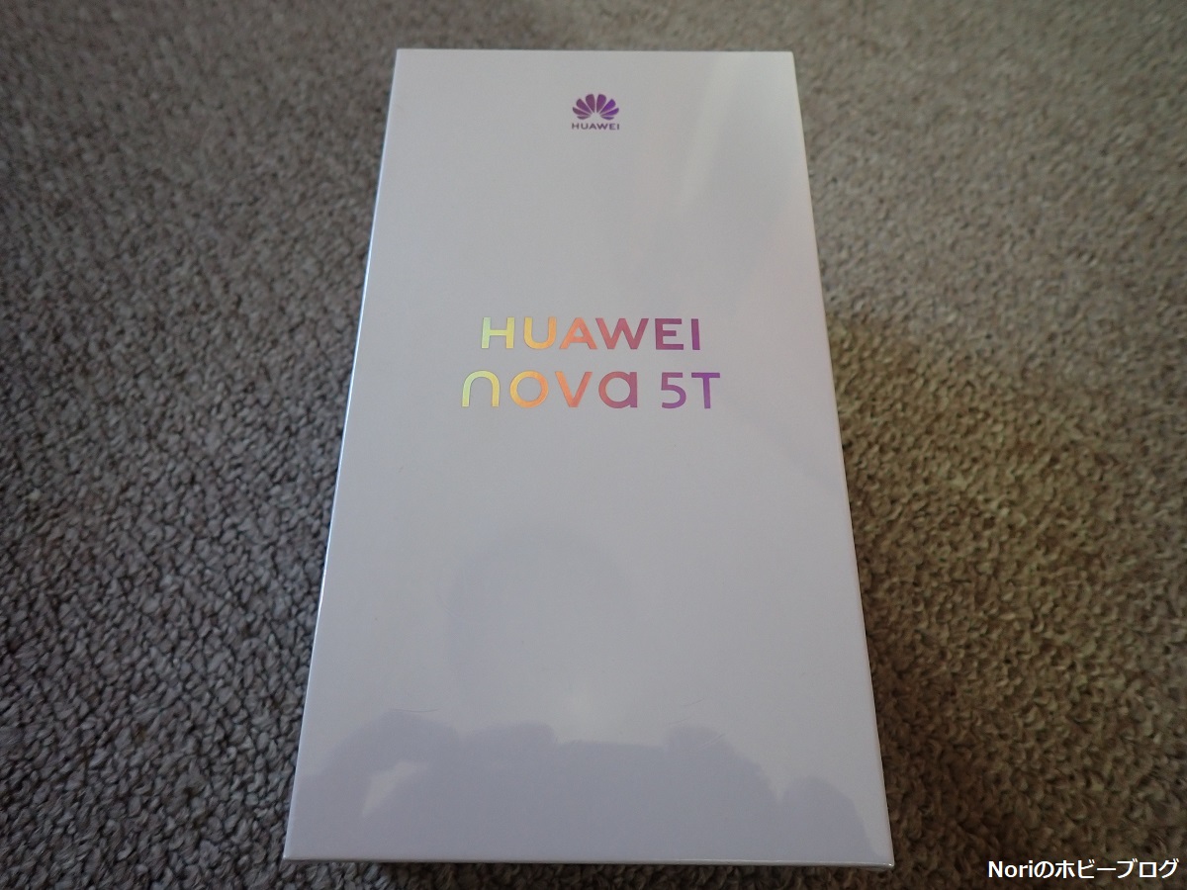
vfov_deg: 54.9
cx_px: 594
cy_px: 445
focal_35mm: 25
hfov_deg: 69.4
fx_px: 857
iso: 200
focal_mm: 4.5
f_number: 2
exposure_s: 1/60
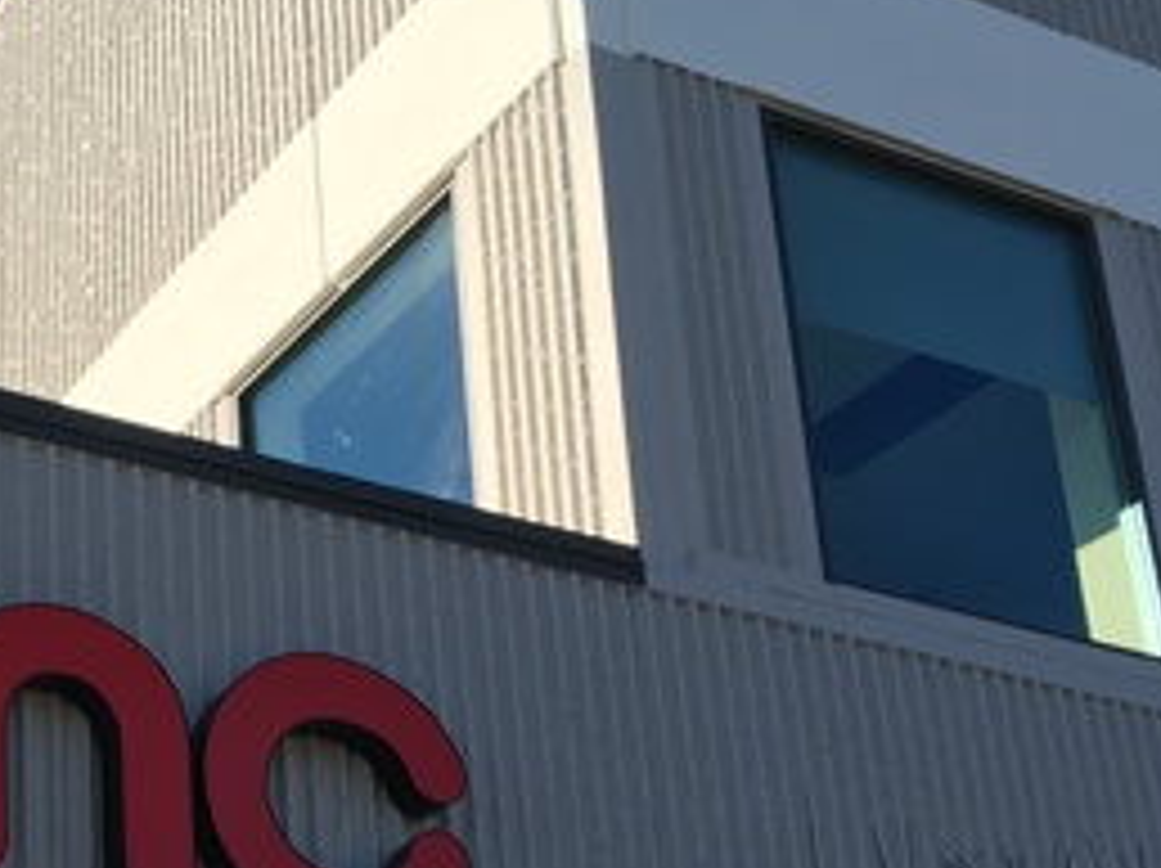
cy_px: 904
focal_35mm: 72
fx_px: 2413
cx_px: -32
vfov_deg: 19.7
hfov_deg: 25.6
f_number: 2.2
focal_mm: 4.15
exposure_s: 1/761
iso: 25
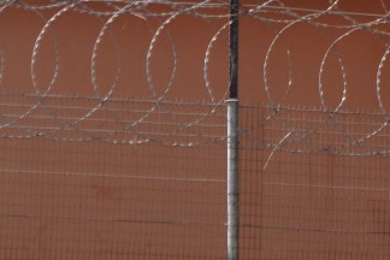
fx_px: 3182
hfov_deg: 7.0
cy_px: -129
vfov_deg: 4.6
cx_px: 368
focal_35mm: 294
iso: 400
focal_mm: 55
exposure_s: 1/640
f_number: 5.6
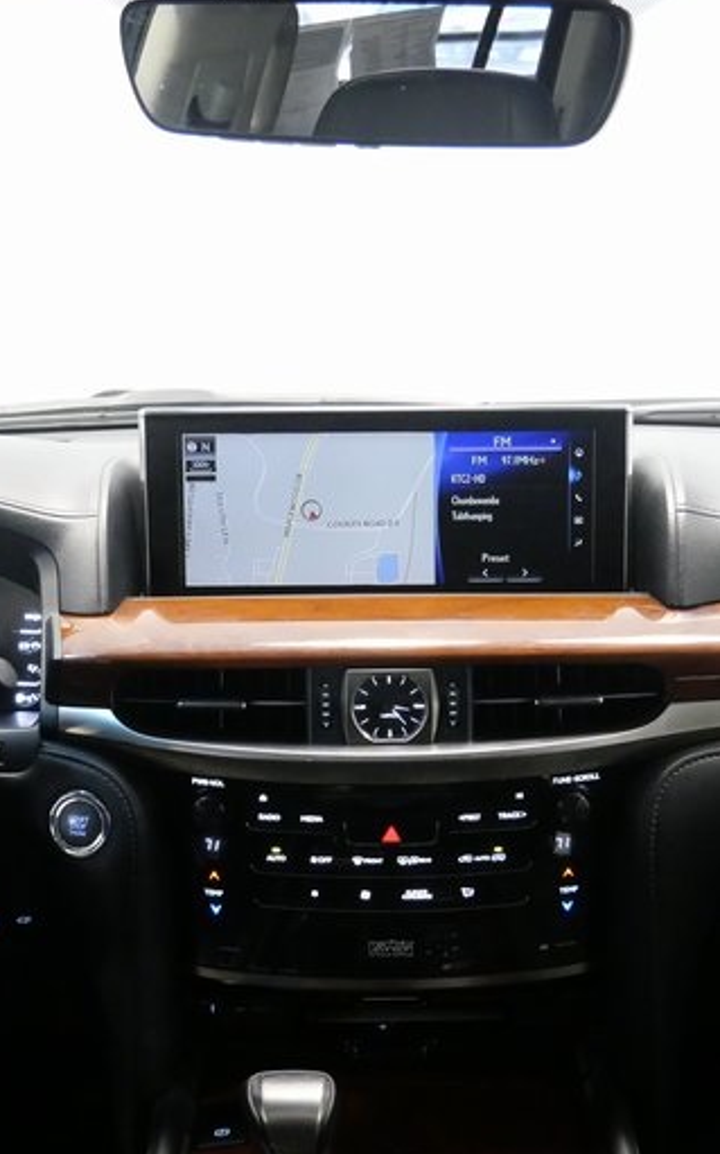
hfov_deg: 25.3
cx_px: 372
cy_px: 655
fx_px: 1603
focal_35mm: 51
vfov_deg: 39.5
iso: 3200
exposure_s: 1/20
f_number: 3.5
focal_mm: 12
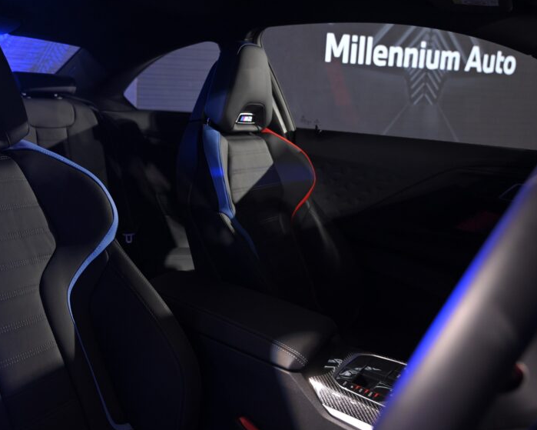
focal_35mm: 33
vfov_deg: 44.5
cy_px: 220
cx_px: 180
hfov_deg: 53.2
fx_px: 524
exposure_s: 1/160
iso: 1250
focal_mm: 24
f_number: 4
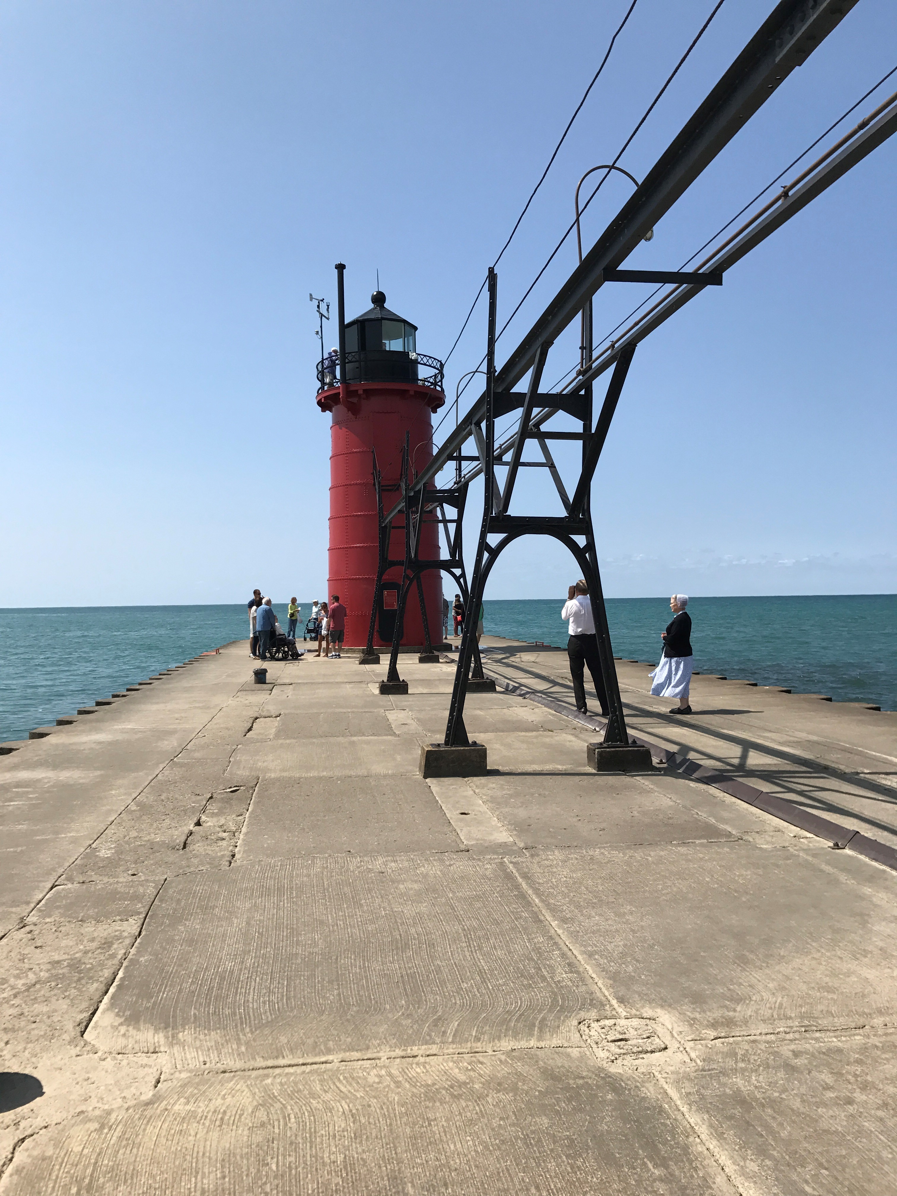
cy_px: 598
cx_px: 448
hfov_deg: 49.7
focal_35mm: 28
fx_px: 967
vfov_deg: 63.4
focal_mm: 3.99
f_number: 1.8
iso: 20
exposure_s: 1/3690
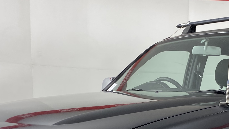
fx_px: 425
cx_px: 174
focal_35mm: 70
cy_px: 168
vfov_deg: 16.3
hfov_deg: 29.6
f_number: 1.8
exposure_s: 1/100
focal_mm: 4.25
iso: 64
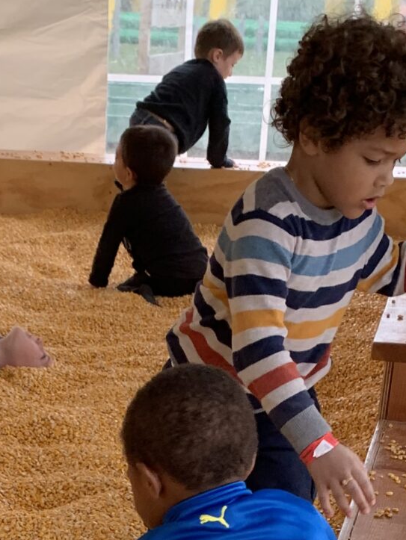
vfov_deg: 19.1
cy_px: 769
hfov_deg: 15.9
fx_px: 1437
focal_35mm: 92
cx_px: 55
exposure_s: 1/121
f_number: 1.8
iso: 64
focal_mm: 4.25
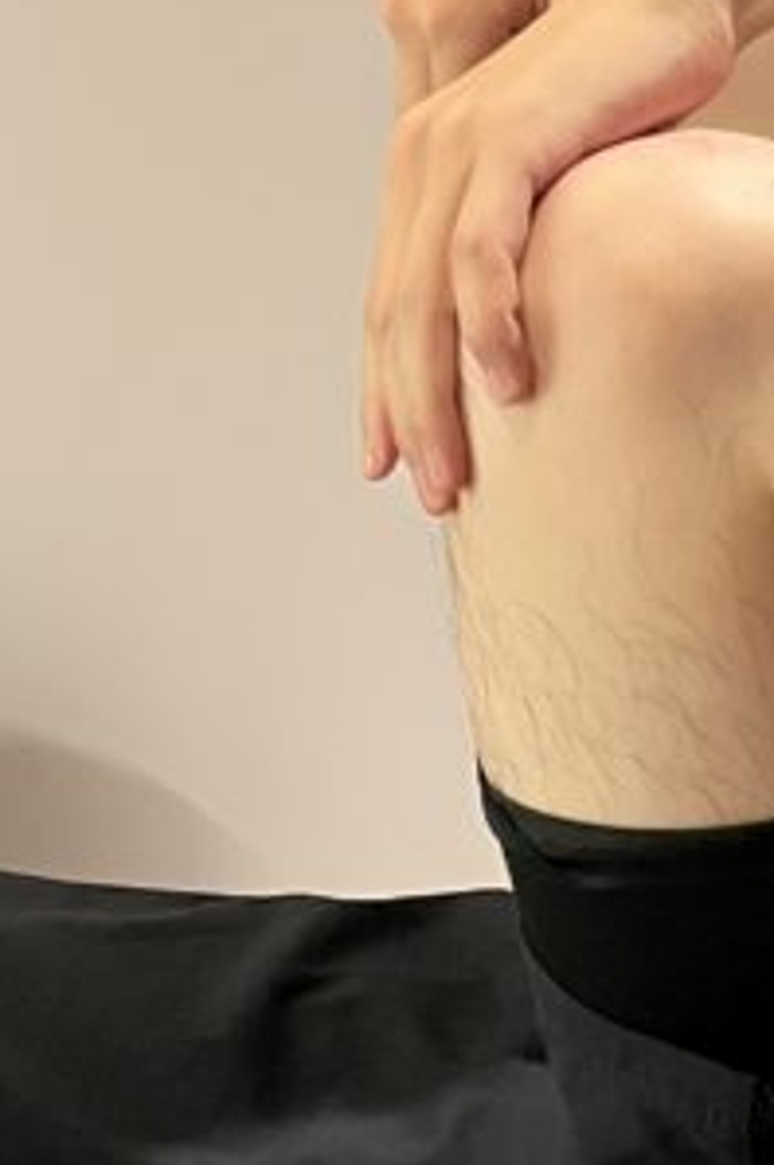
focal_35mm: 93
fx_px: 3006
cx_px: 1177
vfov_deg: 21.8
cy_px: 352
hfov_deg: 13.7
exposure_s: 1/40
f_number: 1.6
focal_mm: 5.1
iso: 500
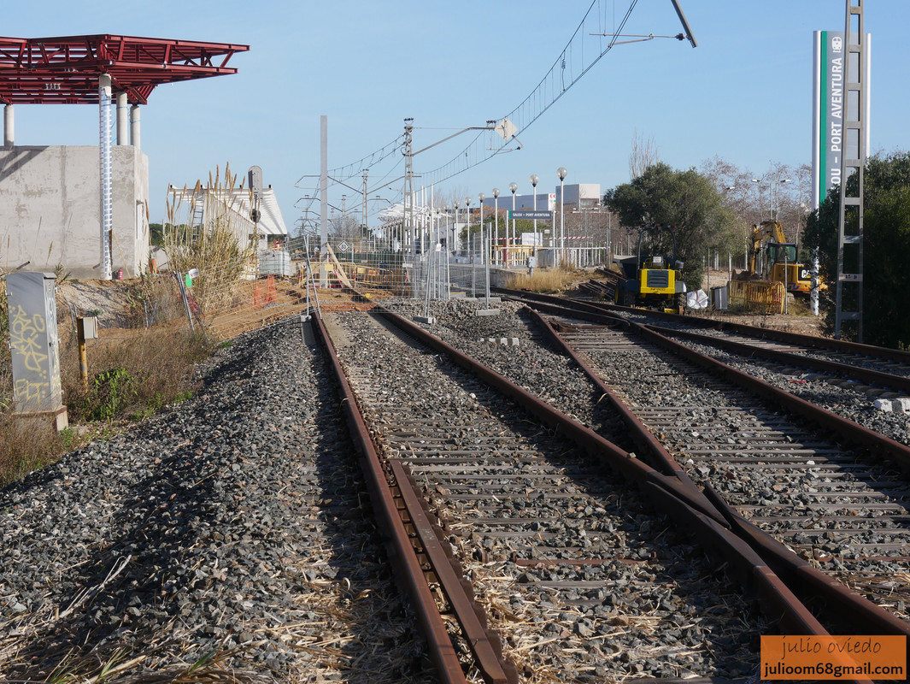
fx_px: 2209
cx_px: 455
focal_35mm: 84
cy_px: 342
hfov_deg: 23.3
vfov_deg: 17.6
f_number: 9
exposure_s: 1/400
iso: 200
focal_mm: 42
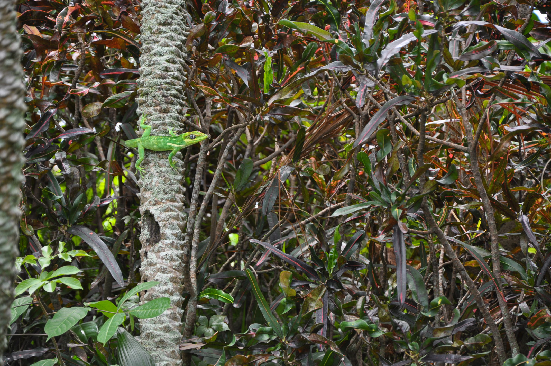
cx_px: 276
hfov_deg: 13.1
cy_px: 183
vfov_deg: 8.7
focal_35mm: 158
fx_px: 2408
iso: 200
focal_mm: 105
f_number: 5.6
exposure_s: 1/100
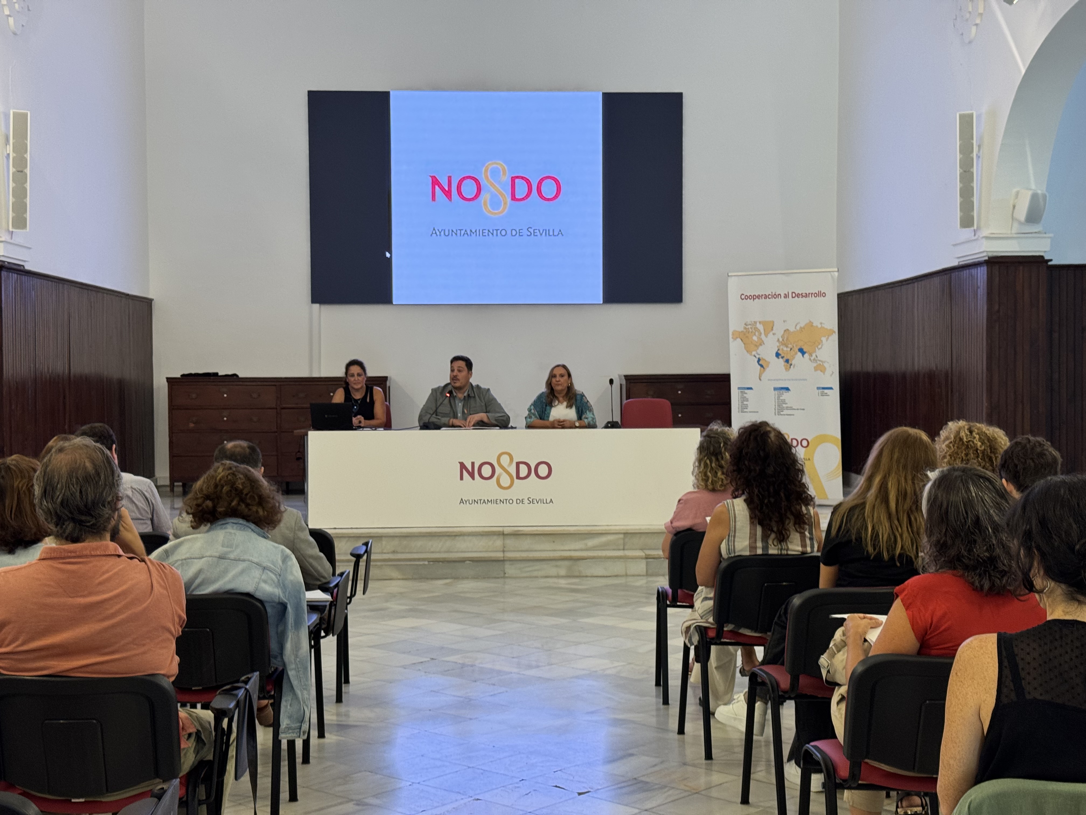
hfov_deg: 39.7
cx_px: 543
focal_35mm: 48
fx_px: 1506
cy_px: 408
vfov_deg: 30.3
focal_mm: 6.76
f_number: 1.78
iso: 100
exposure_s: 1/50
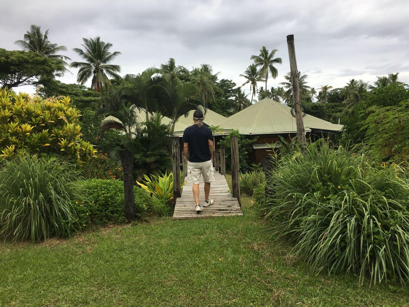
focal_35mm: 29
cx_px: 204
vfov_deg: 48.2
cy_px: 154
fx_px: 343
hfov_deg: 61.7
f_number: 2.2
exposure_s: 1/343
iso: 25
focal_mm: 4.15
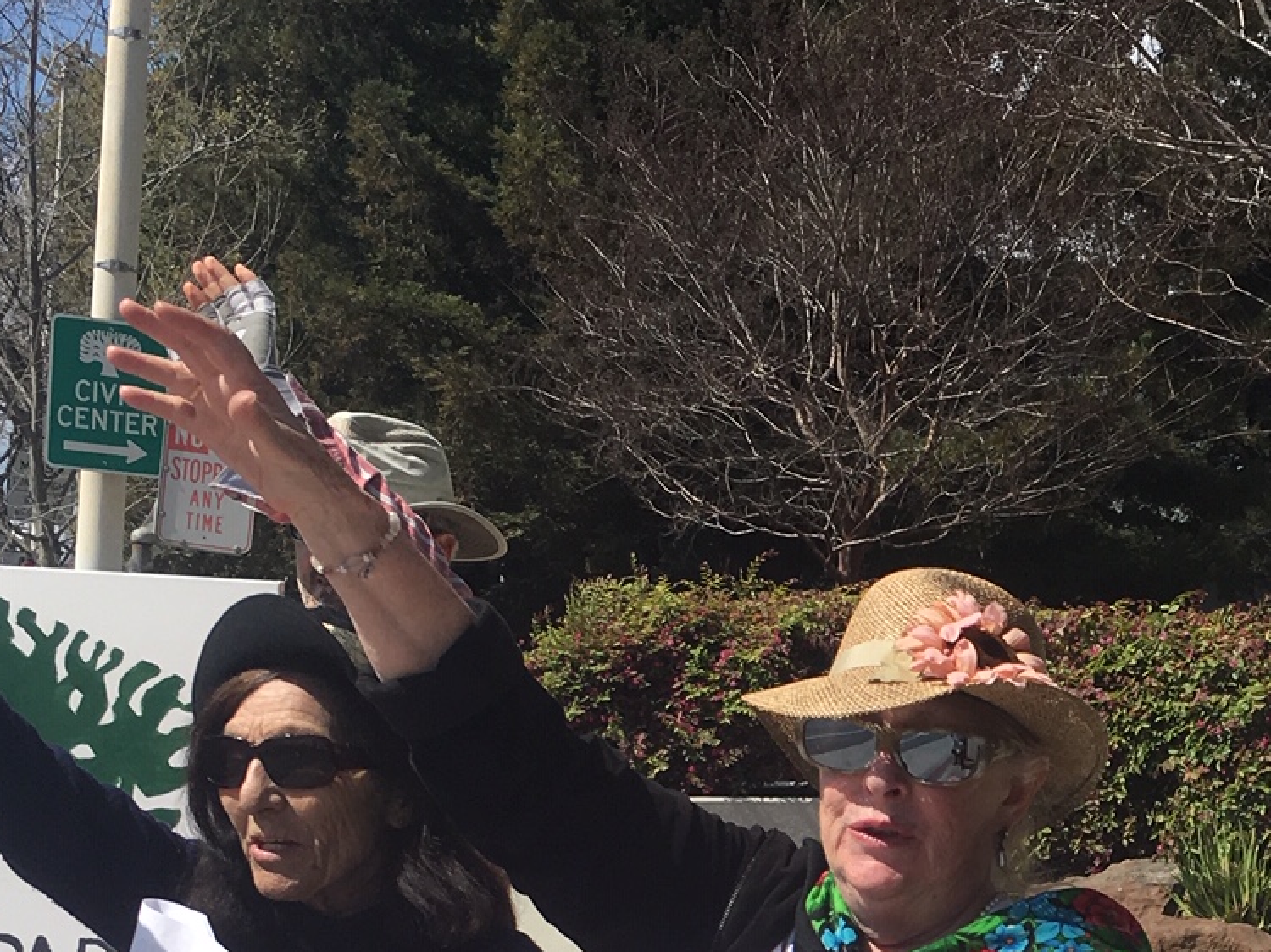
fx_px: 2863
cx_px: 1173
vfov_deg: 18.3
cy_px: 1018
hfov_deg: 24.2
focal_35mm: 78
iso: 25
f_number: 2.2
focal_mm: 4.15
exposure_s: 1/1570
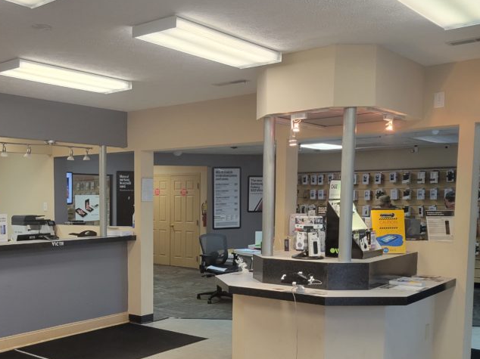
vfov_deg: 34.0
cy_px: 245
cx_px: 123
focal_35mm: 42
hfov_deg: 43.4
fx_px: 582
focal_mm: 5.4
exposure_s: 1/120
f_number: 1.8
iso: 200
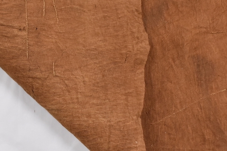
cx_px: 108
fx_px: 422
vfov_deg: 20.3
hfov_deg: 30.1
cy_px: 70
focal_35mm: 67
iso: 640
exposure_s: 1/15
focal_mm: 30
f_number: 5.6
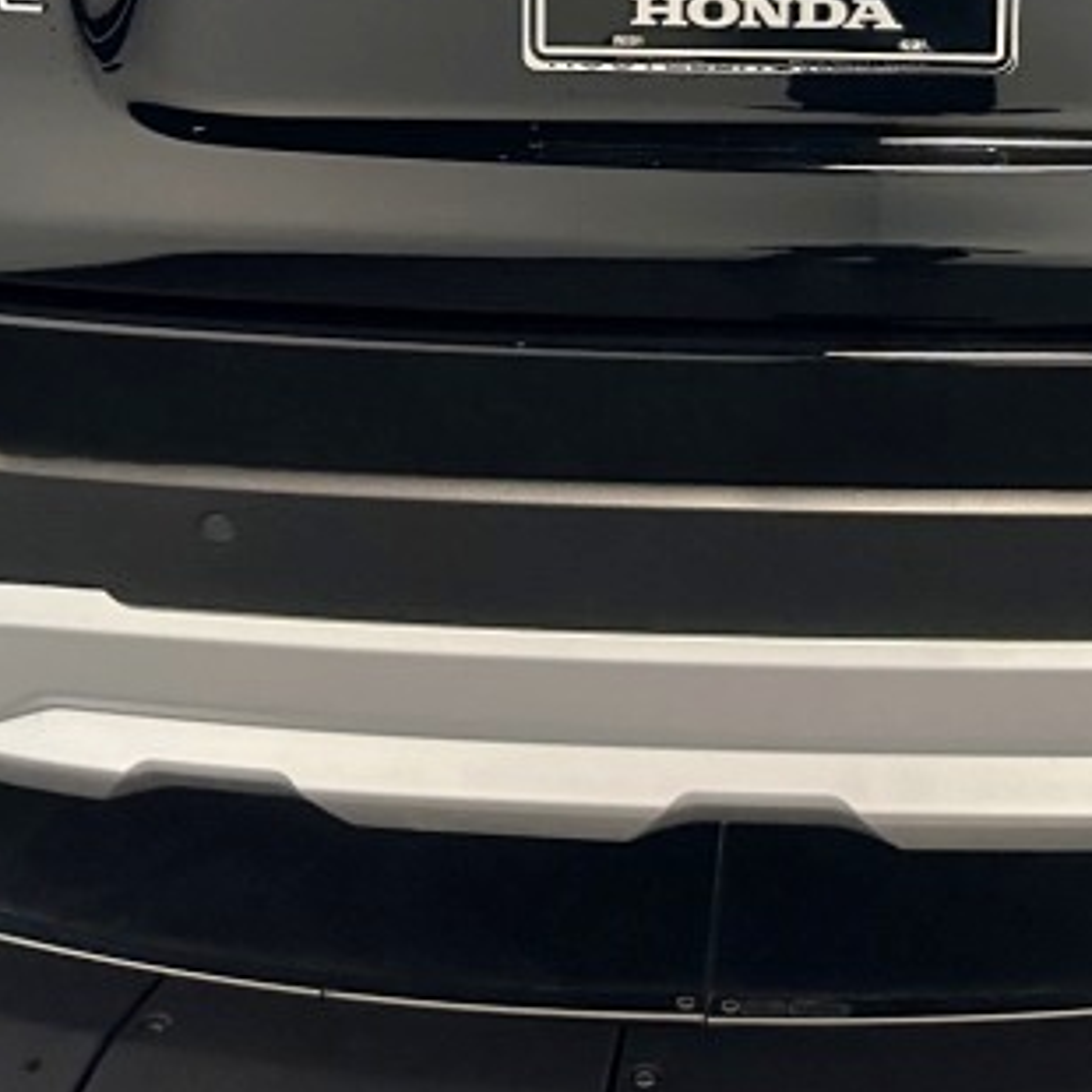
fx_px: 2498
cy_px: 60
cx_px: 778
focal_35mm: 70
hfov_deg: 24.5
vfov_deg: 23.8
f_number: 1.78
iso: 640
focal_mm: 6.86
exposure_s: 1/60
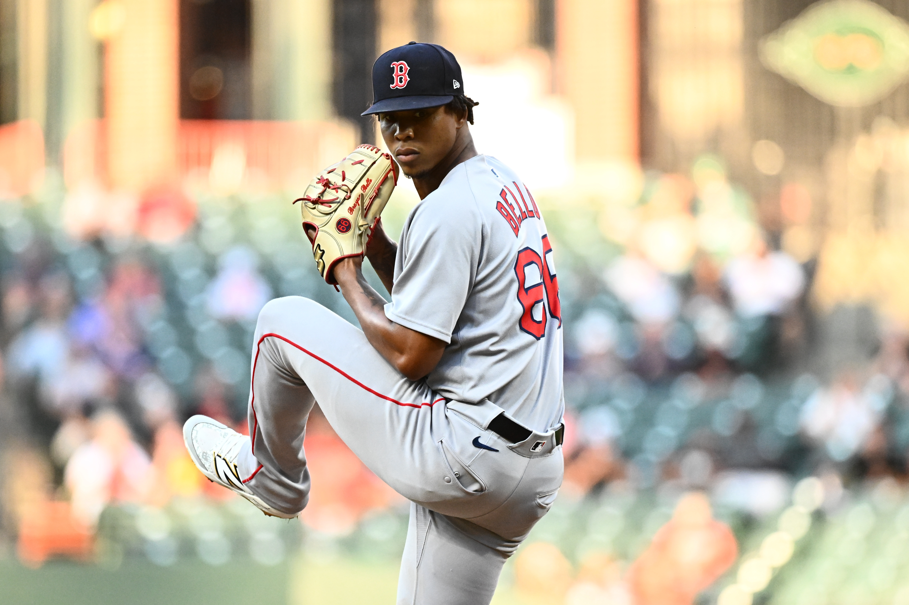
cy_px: 302
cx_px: 454
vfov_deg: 2.3
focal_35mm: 600
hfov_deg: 3.4
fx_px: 15145
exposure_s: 1/2500
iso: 4000
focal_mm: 400
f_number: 4
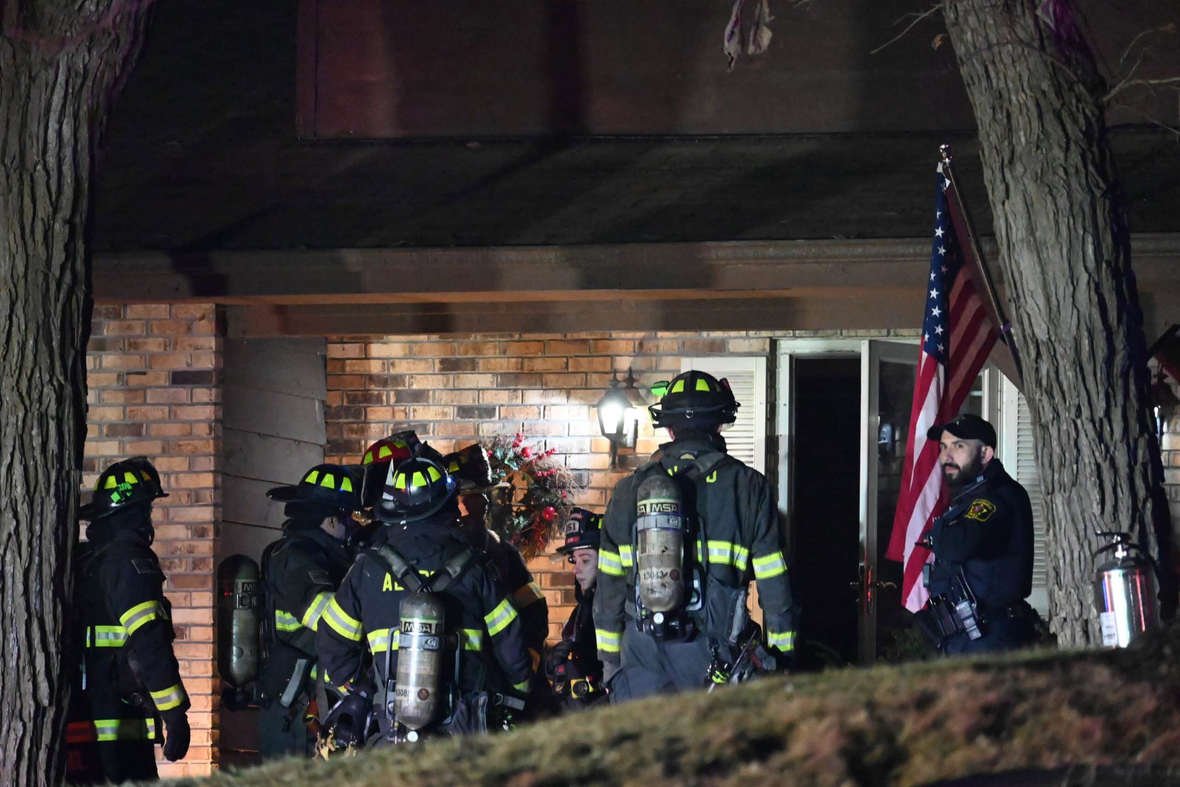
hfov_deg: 8.1
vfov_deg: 5.4
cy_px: 394
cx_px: 590
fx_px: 8358
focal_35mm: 255
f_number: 5.6
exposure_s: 1/50
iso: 12800
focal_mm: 170
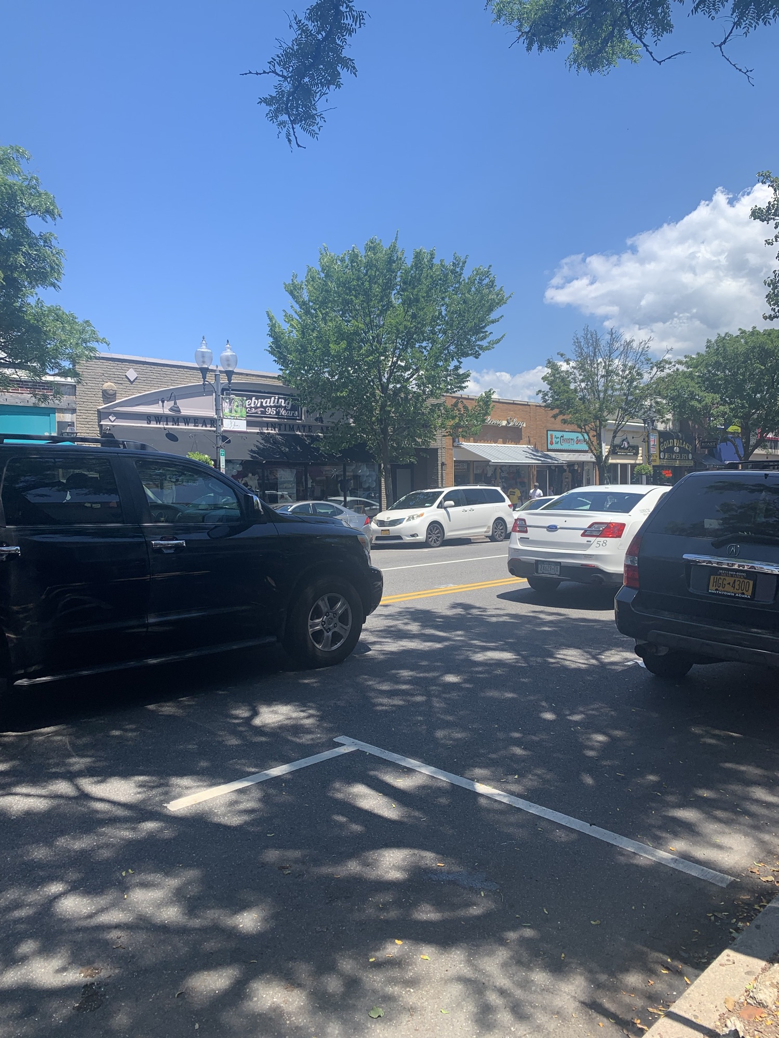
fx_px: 780
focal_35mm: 26
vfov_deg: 67.3
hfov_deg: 53.1
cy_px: 519
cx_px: 390
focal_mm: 4.25
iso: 25
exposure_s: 1/1076
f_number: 1.8
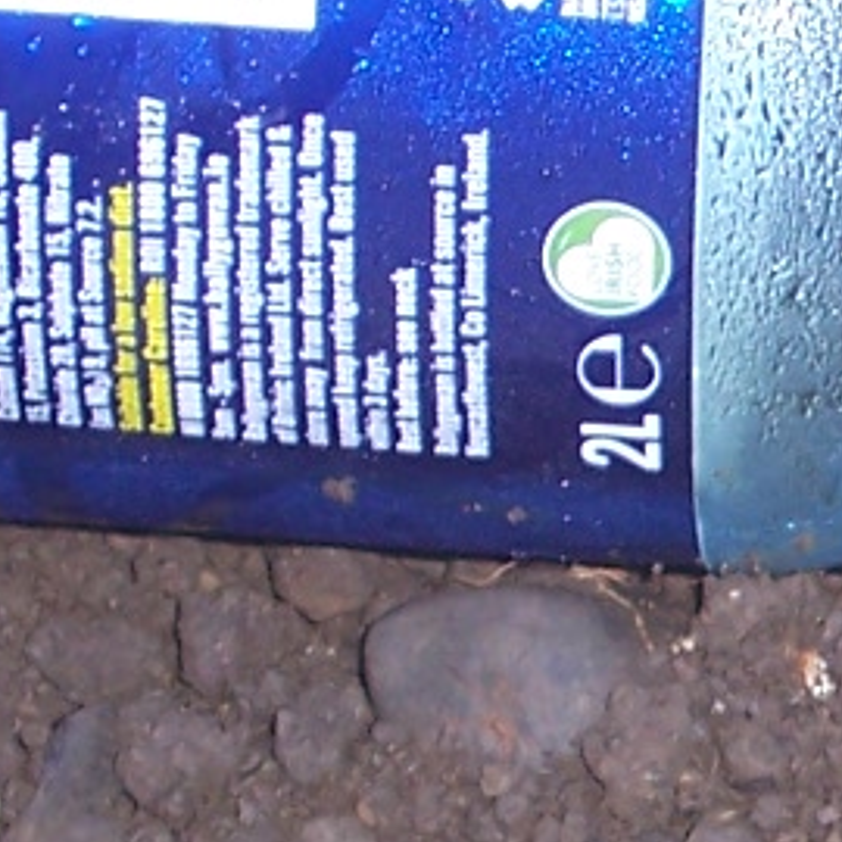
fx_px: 8889
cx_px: 1594
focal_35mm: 323
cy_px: 820
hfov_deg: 5.3
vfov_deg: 5.4
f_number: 4
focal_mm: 10.8
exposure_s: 1/90
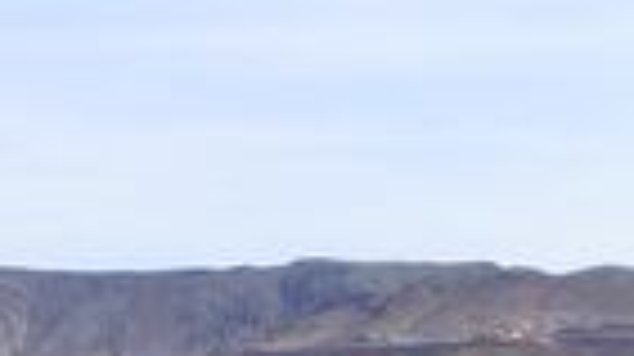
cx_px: 1088
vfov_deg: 6.6
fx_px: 2603
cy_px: 1320
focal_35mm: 155
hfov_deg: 12.8
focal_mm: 3.61
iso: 100
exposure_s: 1/919
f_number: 2.8
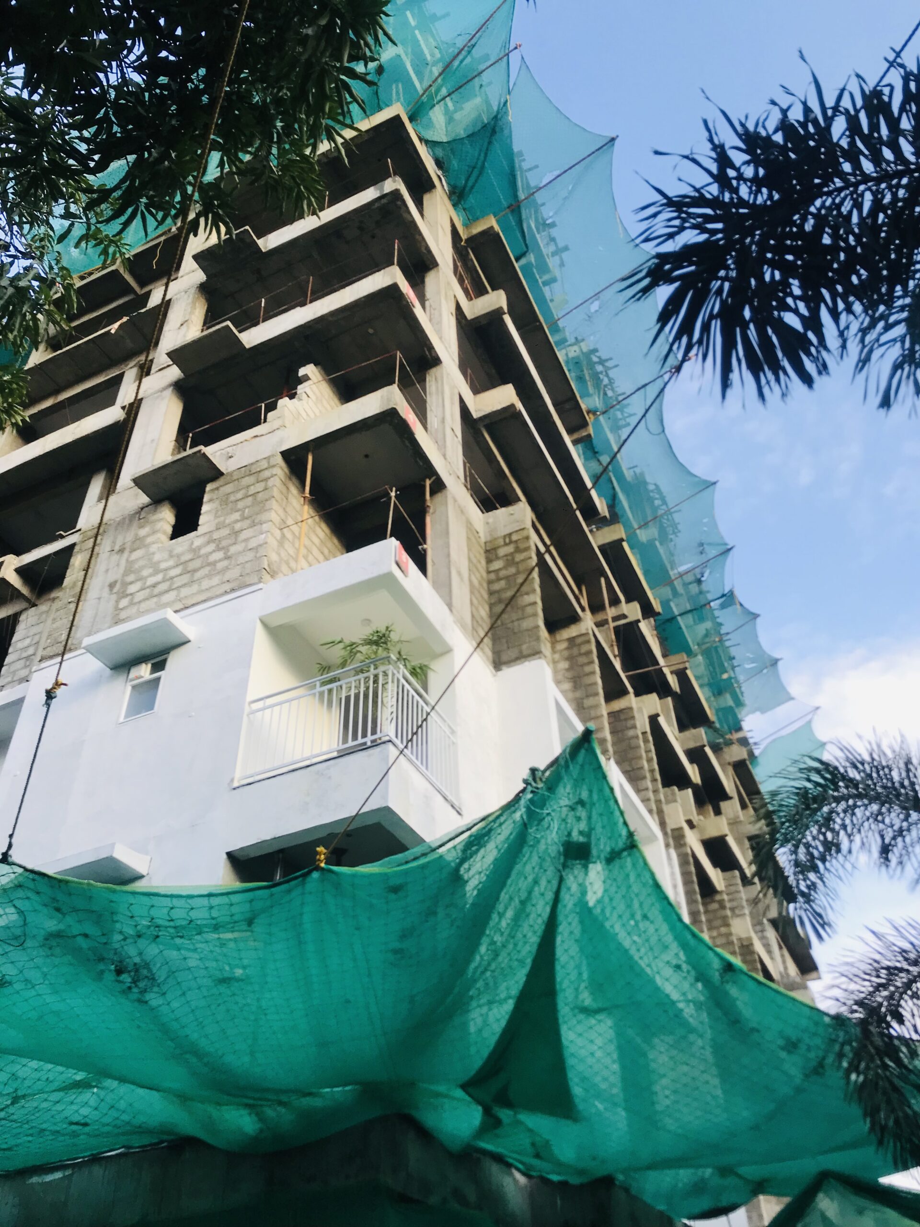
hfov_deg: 49.7
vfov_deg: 63.4
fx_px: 992
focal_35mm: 28
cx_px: 460
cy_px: 614
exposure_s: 1/324
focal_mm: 3.99
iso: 20
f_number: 1.8
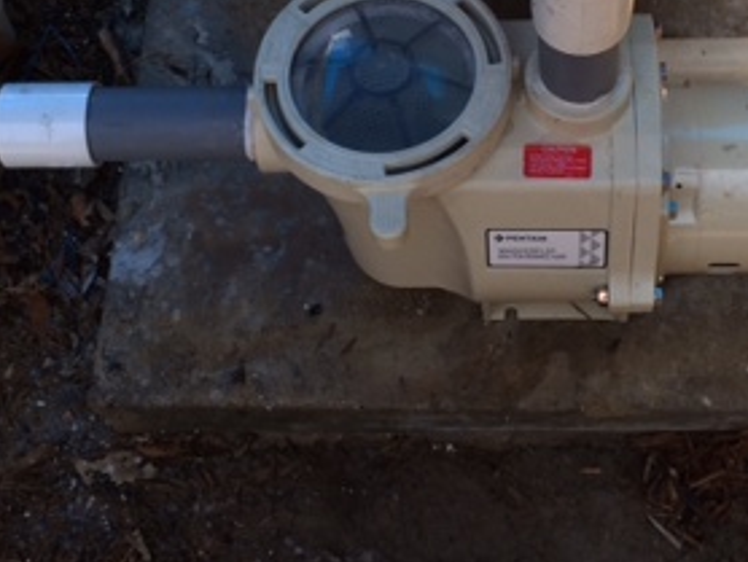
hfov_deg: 28.1
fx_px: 1492
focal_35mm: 69
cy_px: 110
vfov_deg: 21.1
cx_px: 428
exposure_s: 1/500
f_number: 2.2
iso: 32
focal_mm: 4.12
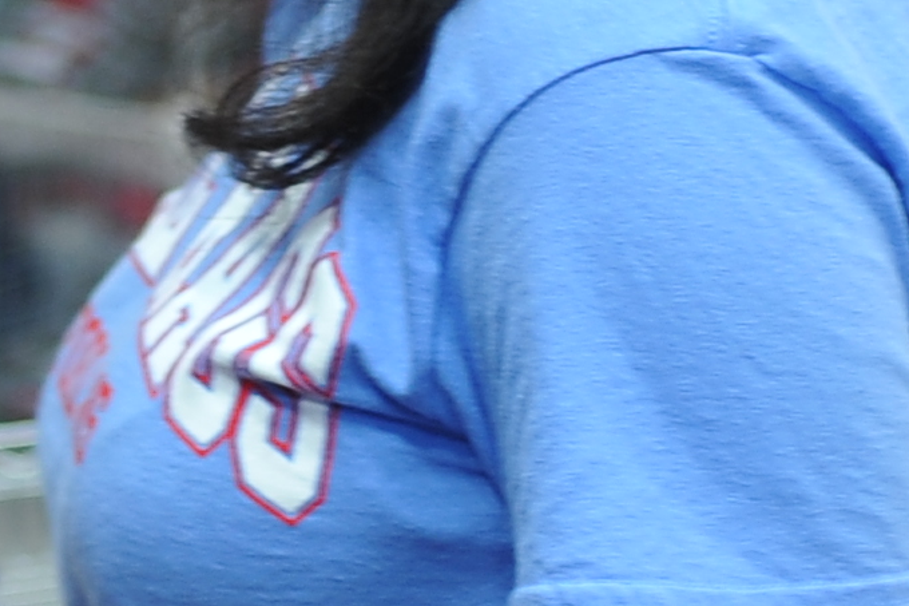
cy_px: -179
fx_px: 5528
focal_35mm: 219
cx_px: 100
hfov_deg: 9.4
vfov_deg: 6.2
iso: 400
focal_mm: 35
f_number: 2.8
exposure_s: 1/100
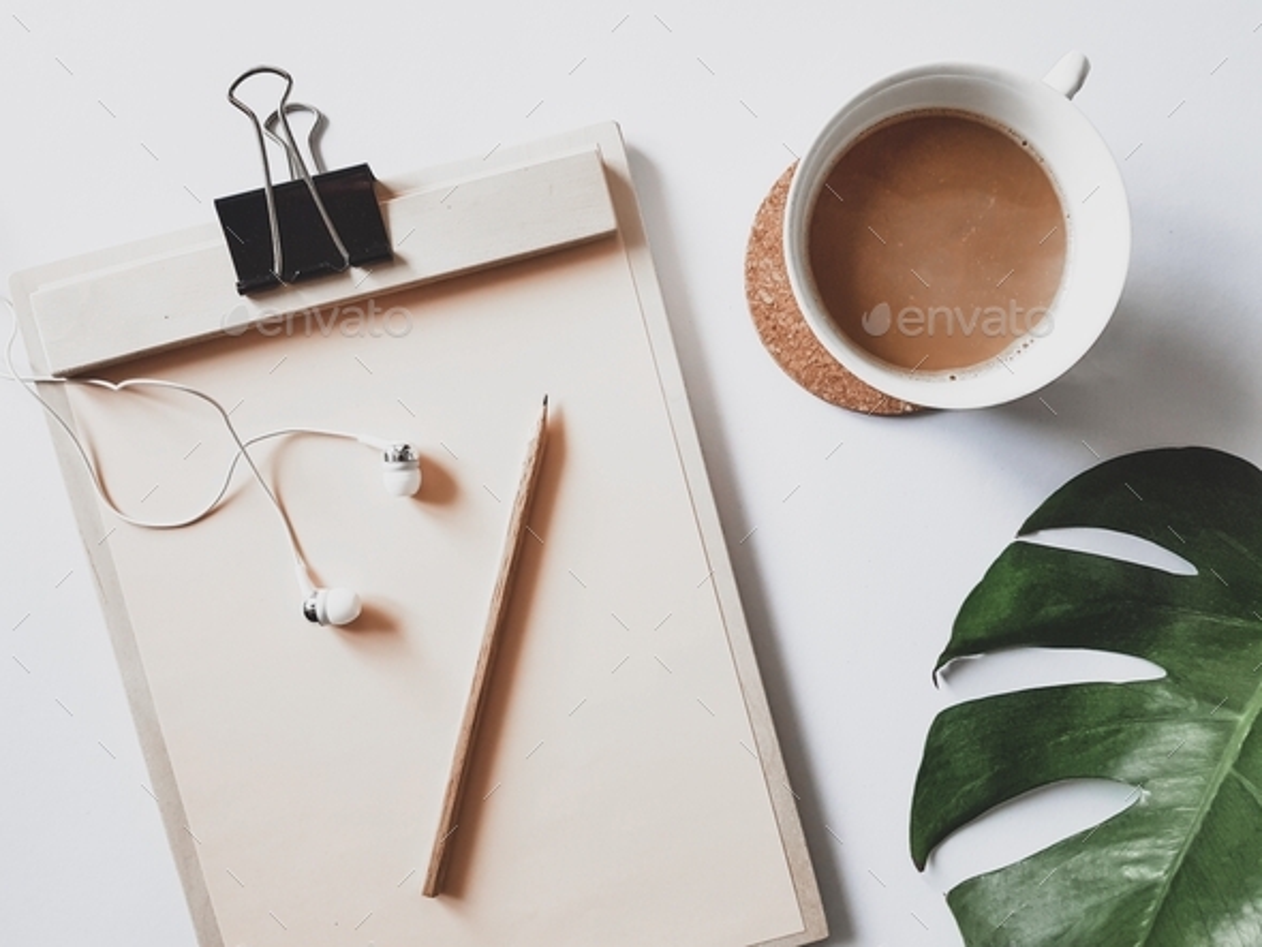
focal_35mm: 26
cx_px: 631
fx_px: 948
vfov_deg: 53.1
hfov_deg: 67.3
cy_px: 474
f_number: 1.7
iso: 100
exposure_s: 1/50
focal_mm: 4.2
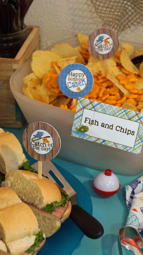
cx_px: 92
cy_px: 137
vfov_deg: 28.0
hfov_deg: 15.9
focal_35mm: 76
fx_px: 510
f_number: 5
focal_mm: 35
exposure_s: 1/50
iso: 1600
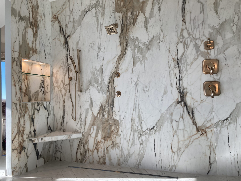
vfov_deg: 49.7
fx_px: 195
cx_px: 120
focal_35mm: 28
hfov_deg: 63.4
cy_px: 90
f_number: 1.8
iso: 20
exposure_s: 1/390
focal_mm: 3.99
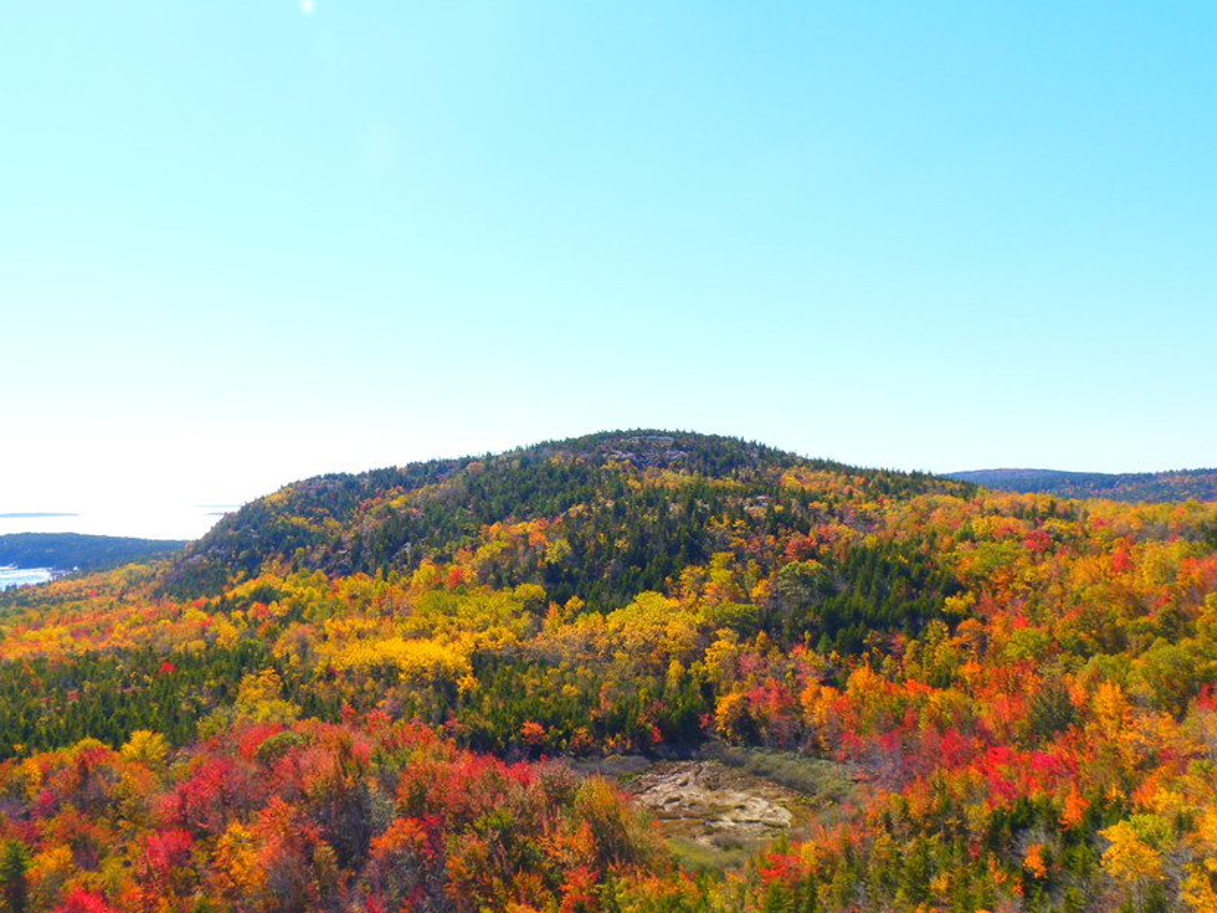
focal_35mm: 29
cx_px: 585
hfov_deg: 61.6
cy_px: 543
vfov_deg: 48.0
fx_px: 1020
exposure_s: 1/640
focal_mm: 4.3
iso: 64
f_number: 2.9
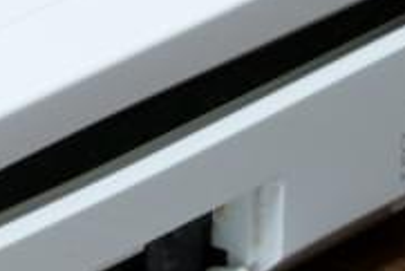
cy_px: 84
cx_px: -582
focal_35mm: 636
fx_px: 7161
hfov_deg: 3.2
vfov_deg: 2.2
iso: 100
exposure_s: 1
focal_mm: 60
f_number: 11
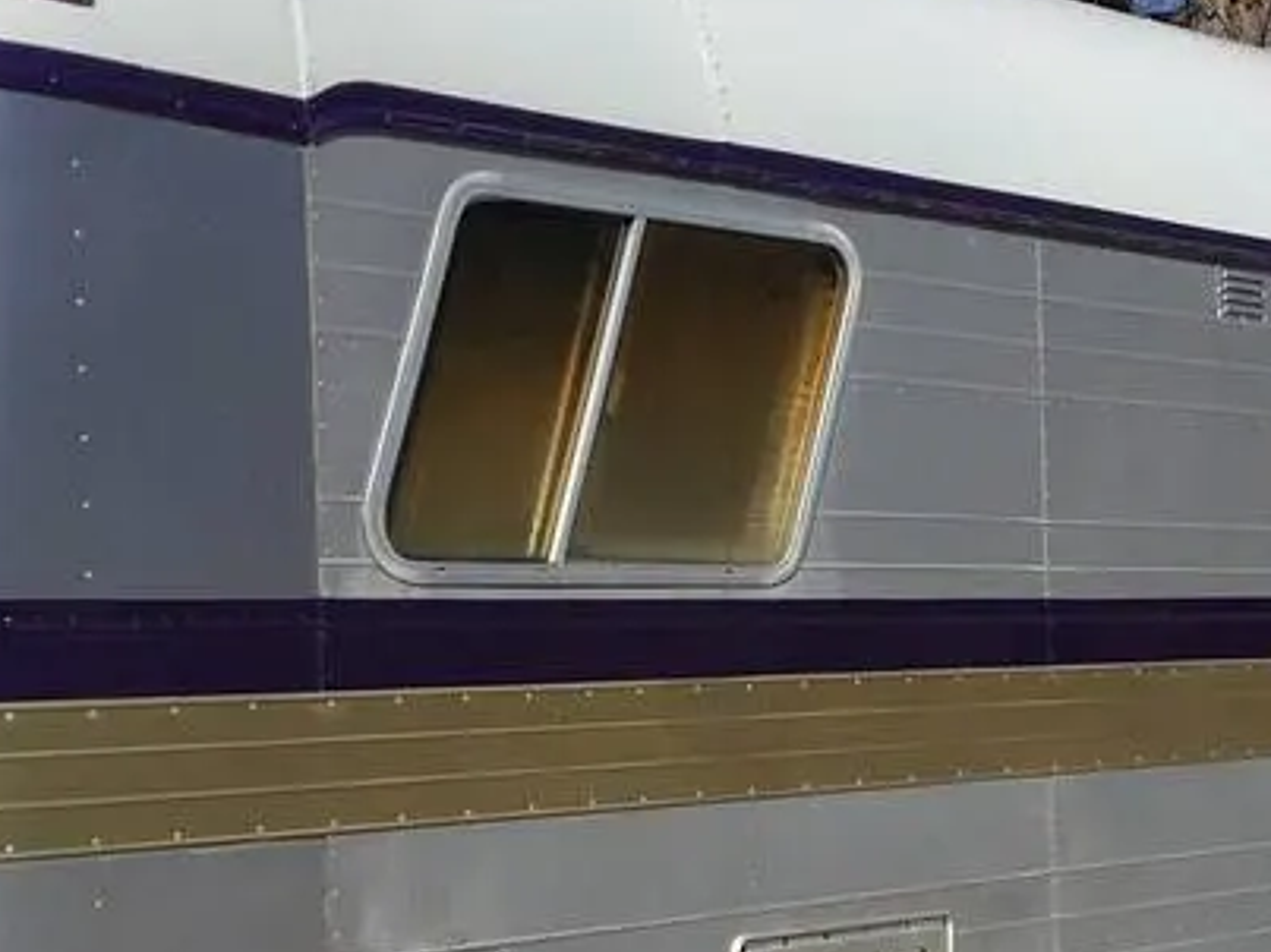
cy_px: 782
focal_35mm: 77
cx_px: 962
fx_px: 2826
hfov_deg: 25.0
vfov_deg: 18.9
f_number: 2.4
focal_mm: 3.3
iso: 25
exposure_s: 1/2717
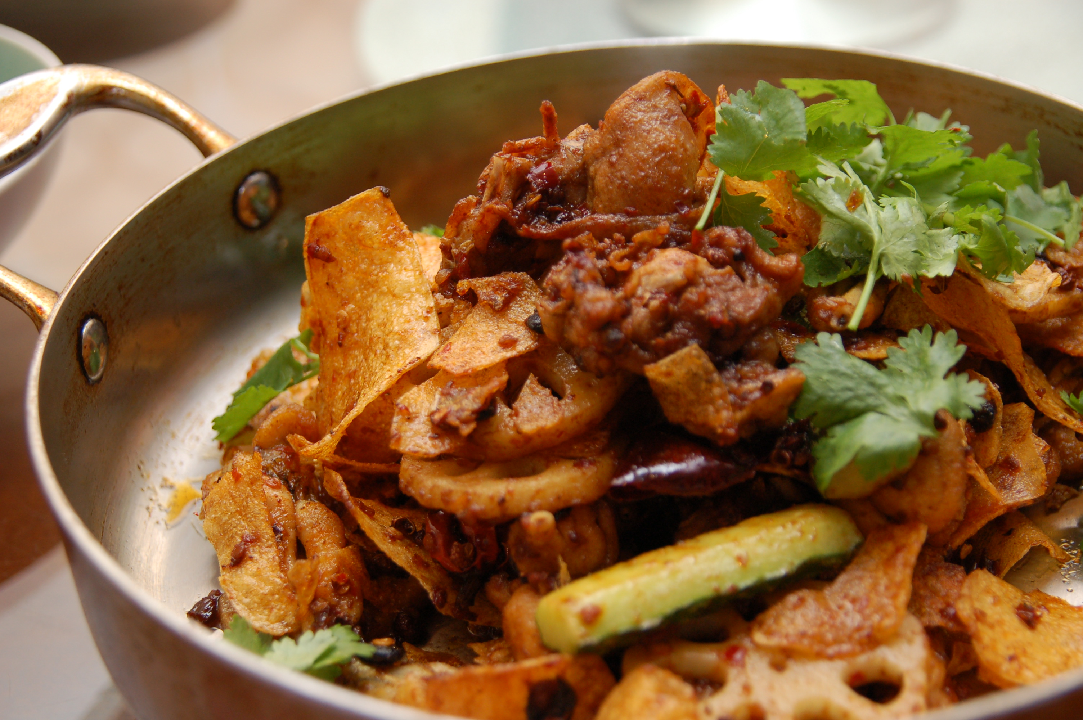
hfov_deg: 35.1
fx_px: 1713
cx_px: 542
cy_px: 360
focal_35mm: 57
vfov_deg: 23.7
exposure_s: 1/1600
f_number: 3.8
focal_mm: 38
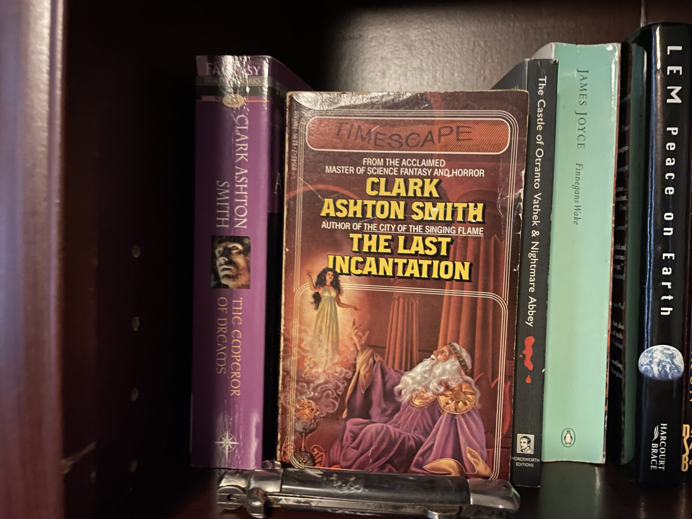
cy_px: 260
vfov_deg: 53.1
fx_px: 520
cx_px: 346
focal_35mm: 26
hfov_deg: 67.3
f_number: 1.6
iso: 500
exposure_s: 1/12
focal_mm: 4.2
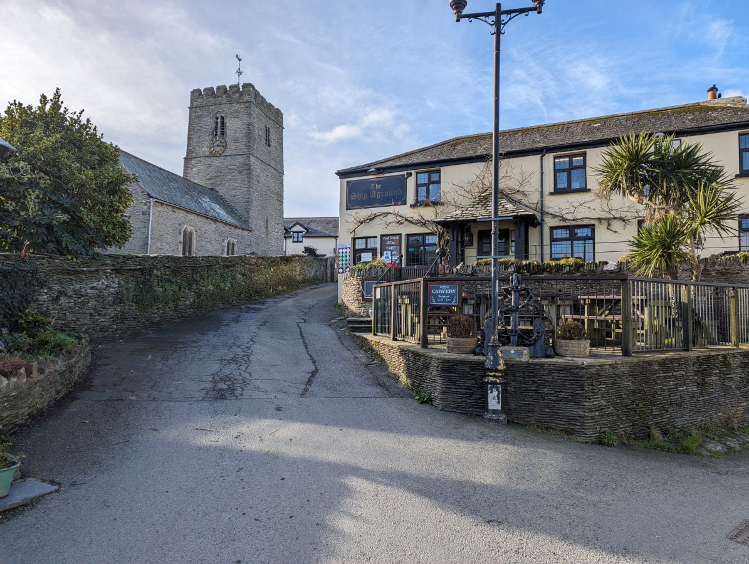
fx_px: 520
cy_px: 282
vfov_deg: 56.9
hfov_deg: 71.5
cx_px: 374
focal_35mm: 24
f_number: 1.85
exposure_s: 1/2096
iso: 47
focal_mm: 6.81
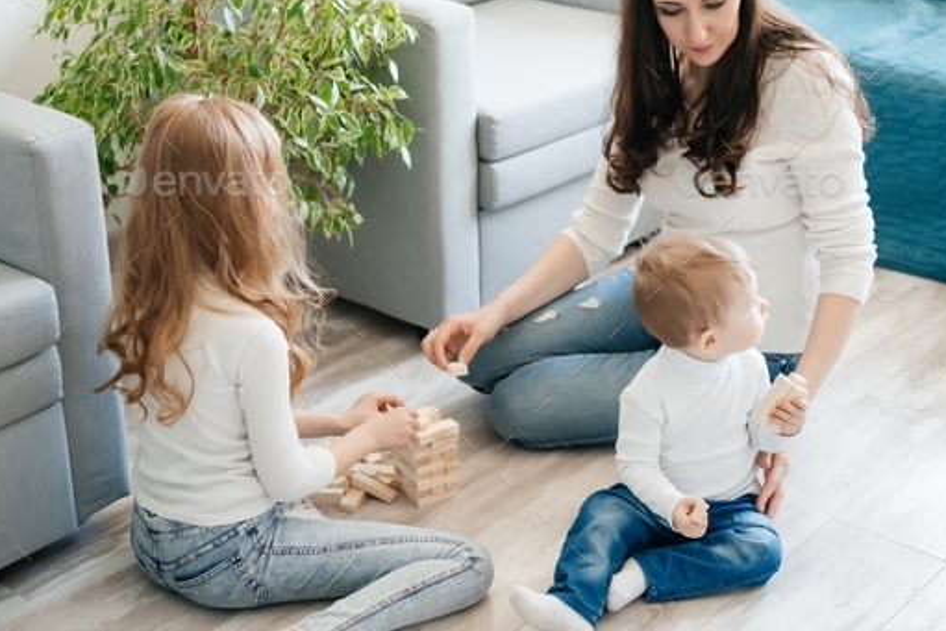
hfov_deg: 33.4
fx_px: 1577
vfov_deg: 22.6
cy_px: 269
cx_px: 478
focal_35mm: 60
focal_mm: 35
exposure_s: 1/500
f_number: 2
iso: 1600
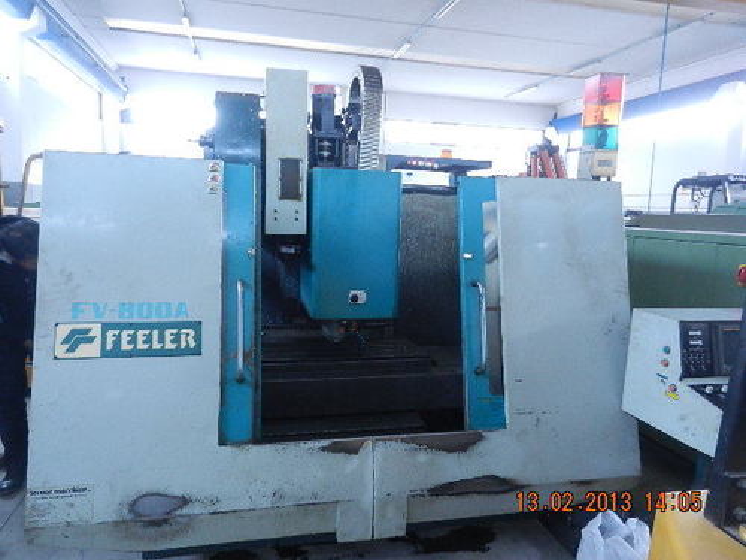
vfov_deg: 54.9
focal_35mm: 25
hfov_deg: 69.4
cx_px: 373
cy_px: 280
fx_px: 539
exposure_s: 1/30
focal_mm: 4.5
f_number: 3.5
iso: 360
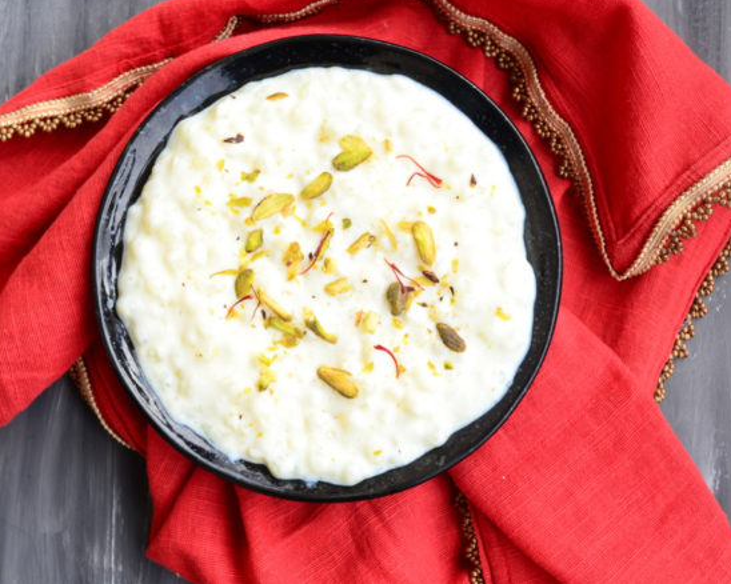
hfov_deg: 34.1
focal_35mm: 55
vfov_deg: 27.6
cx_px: 307
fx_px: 1189
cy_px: 291
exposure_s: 1/60
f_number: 7.1
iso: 200
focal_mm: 32
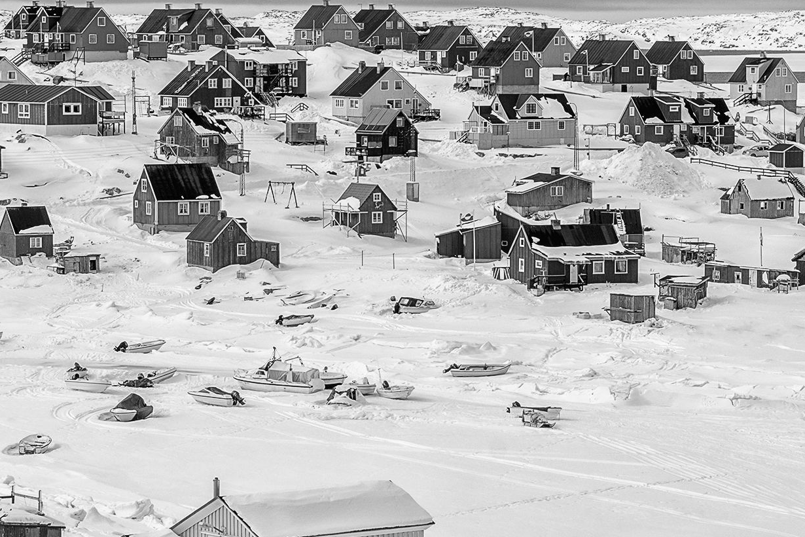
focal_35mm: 161
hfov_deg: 12.8
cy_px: 345
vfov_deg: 8.5
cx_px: 399
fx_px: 3600
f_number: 14
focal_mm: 66.2
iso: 200
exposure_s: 1/220
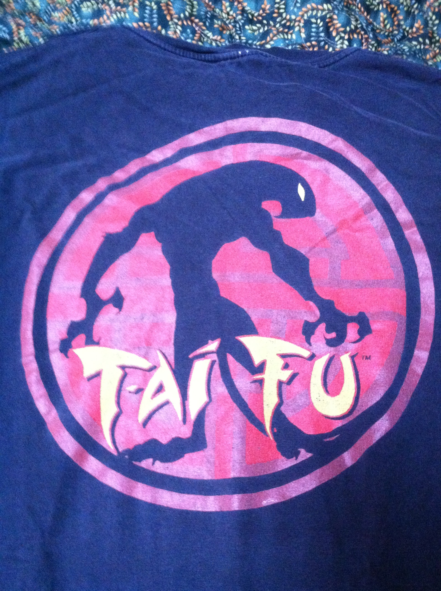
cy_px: 296
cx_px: 220
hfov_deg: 40.6
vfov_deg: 52.7
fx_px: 596
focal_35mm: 35
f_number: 2.8
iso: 800
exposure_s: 1/15
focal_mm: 3.85
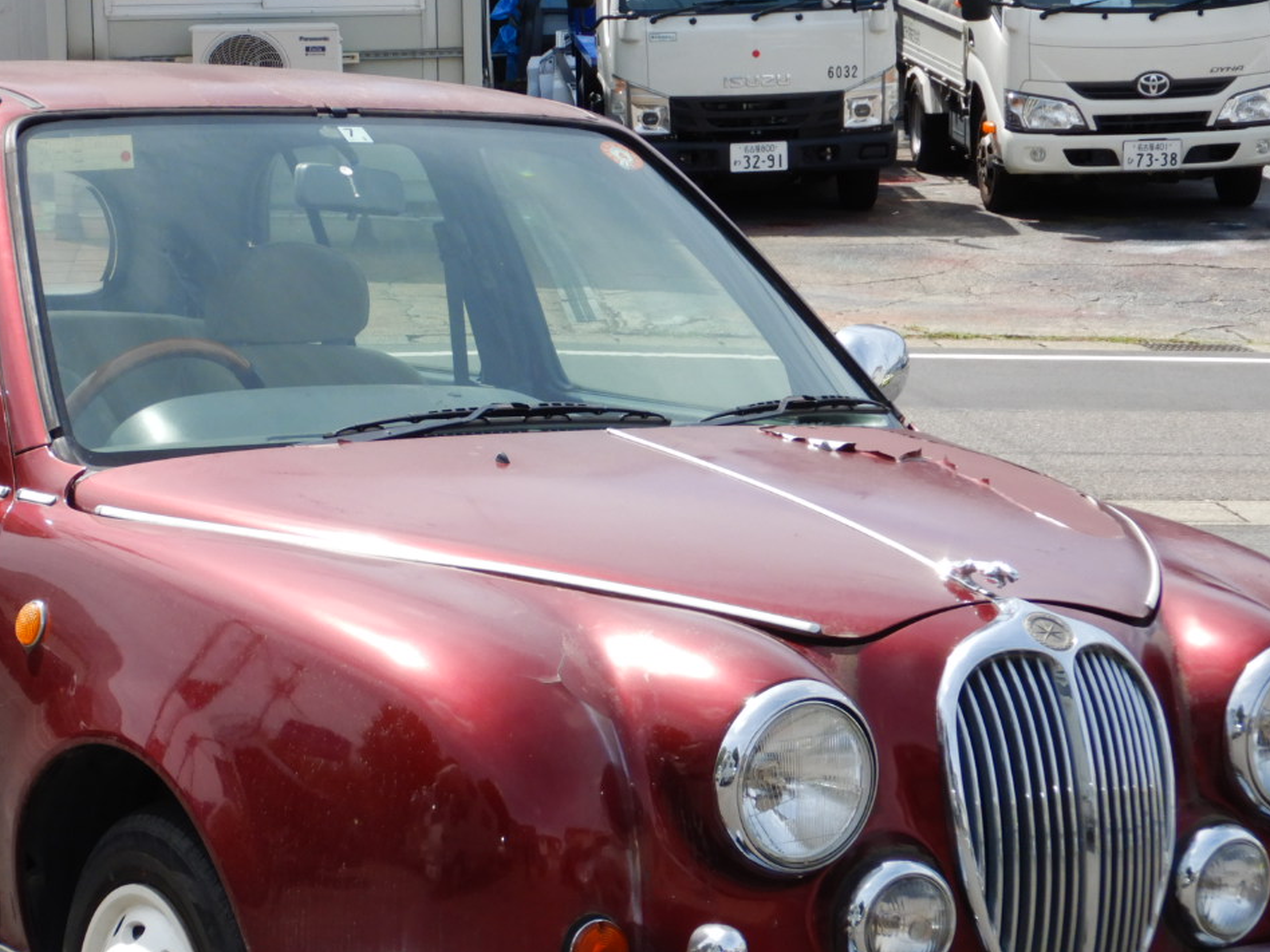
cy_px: 656
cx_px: 461
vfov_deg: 14.3
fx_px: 3779
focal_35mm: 103
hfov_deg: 19.0
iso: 125
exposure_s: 1/640
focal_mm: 11
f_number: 4.4
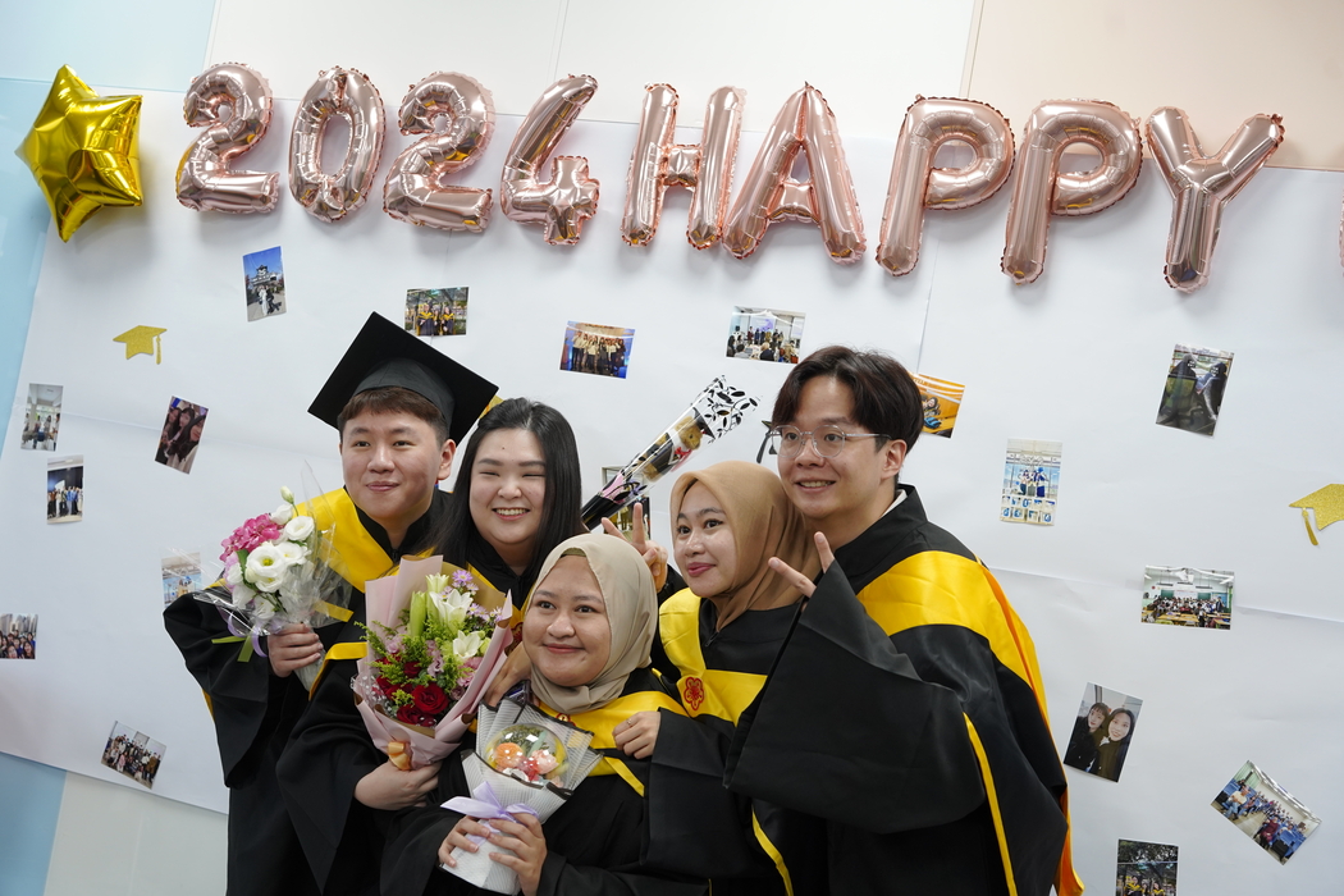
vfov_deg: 26.9
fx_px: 1874
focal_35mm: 50
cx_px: 672
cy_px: 448
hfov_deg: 39.5
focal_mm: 50.2
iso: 1000
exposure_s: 1/60
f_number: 5
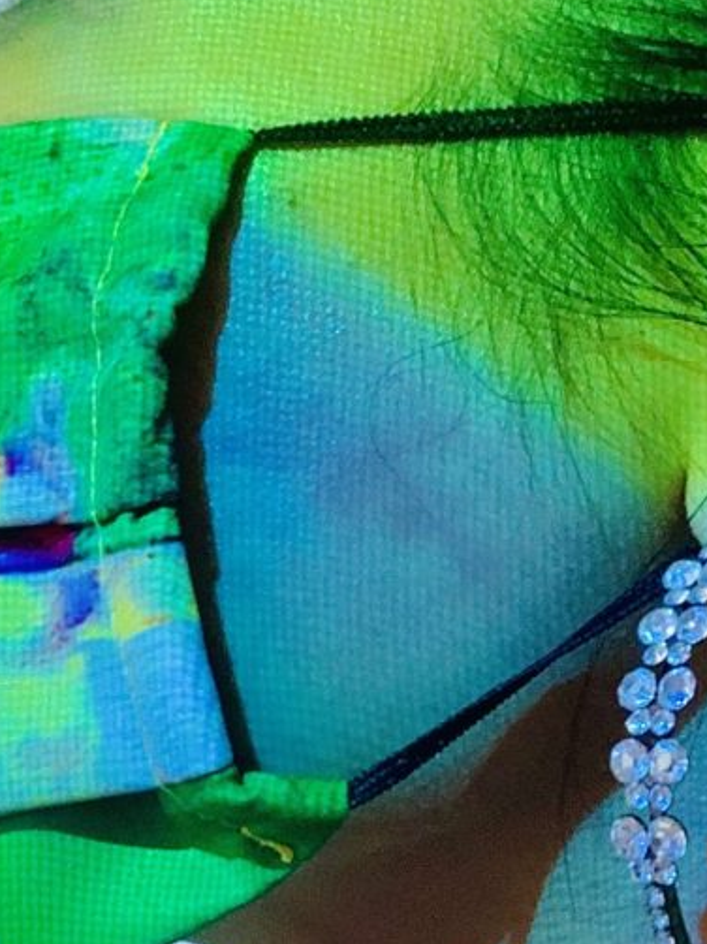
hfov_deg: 14.9
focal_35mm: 98
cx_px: 684
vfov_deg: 19.8
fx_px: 2671
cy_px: 782
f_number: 2.2
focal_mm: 2.87
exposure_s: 1/60
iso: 160
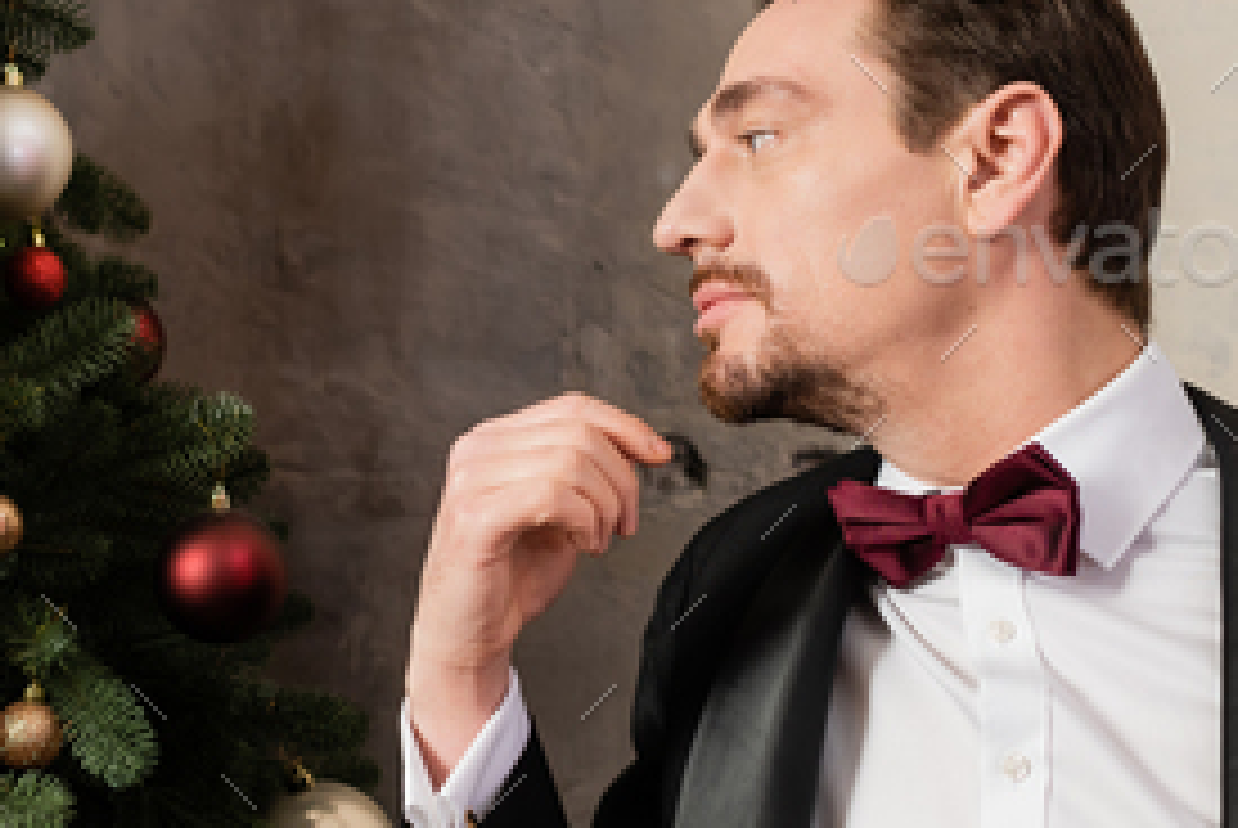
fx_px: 2582
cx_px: 351
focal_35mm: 75
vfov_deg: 18.2
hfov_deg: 26.7
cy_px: 464
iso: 100
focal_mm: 35
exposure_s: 1/200
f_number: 4
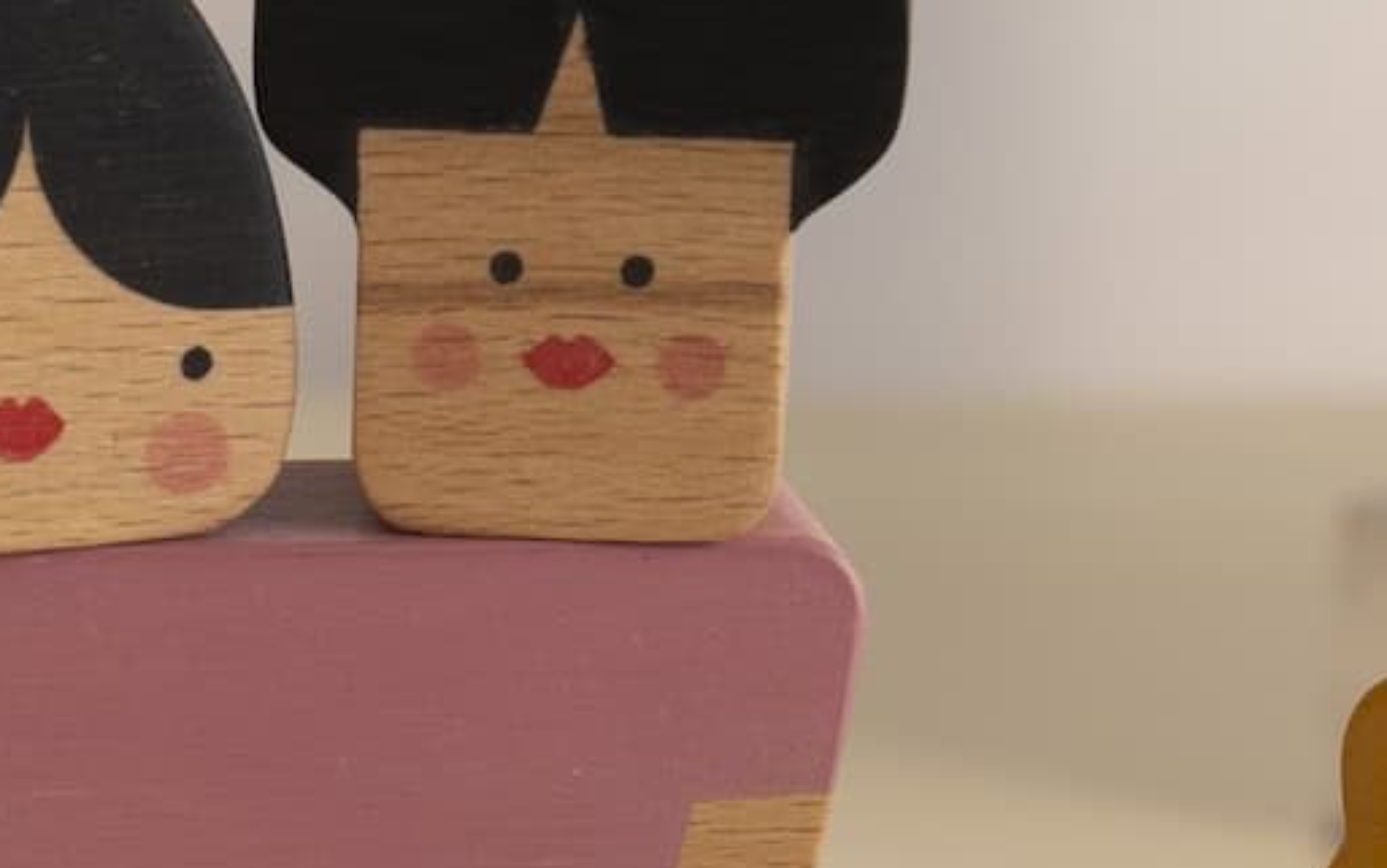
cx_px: 41
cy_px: 968
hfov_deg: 7.4
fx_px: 10625
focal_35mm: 281
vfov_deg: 4.7
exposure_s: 1/2
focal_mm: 63
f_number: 9
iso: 80
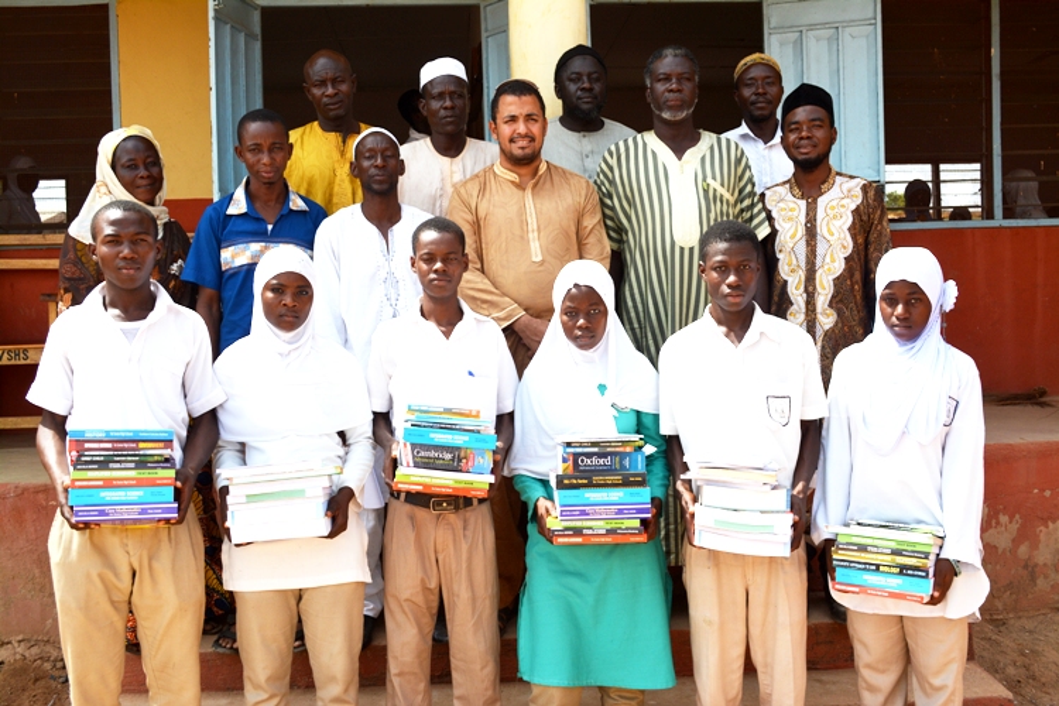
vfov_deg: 34.2
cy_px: 353
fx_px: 1147
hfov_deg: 49.6
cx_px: 530
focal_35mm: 39
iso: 140
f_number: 8
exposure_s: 1/250
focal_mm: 26
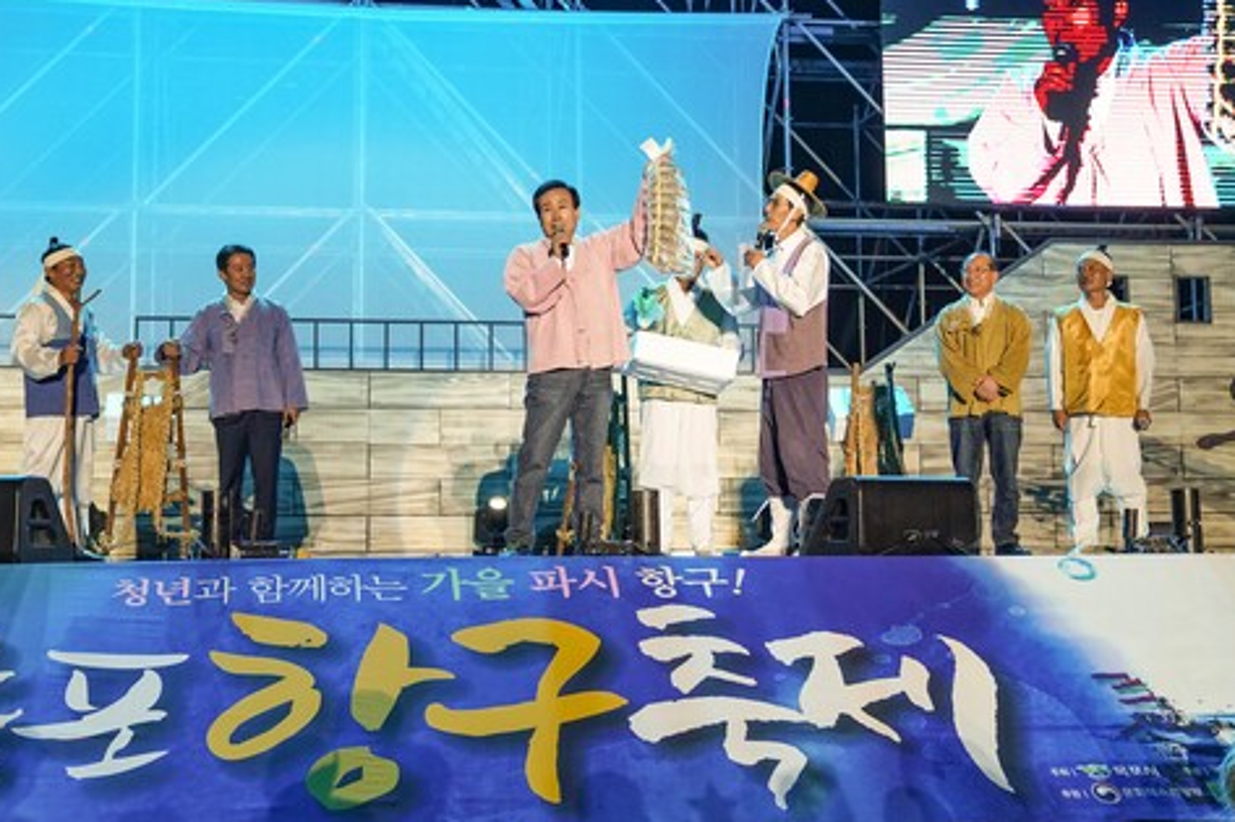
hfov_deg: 38.2
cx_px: 580
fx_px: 1783
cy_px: 350
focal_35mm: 52
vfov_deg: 25.9
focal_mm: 41
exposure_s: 1/400
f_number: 2.8
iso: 1250
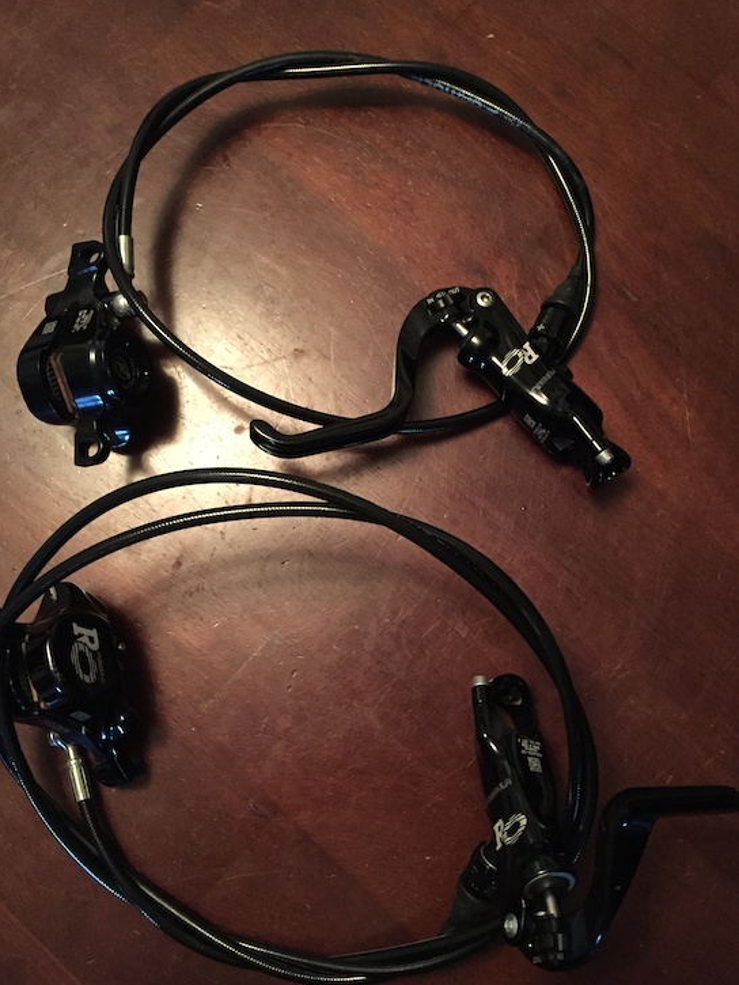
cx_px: 384
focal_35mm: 32
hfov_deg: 44.2
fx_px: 911
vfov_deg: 56.8
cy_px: 496
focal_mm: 4.15
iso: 320
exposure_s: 1/15
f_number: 2.2
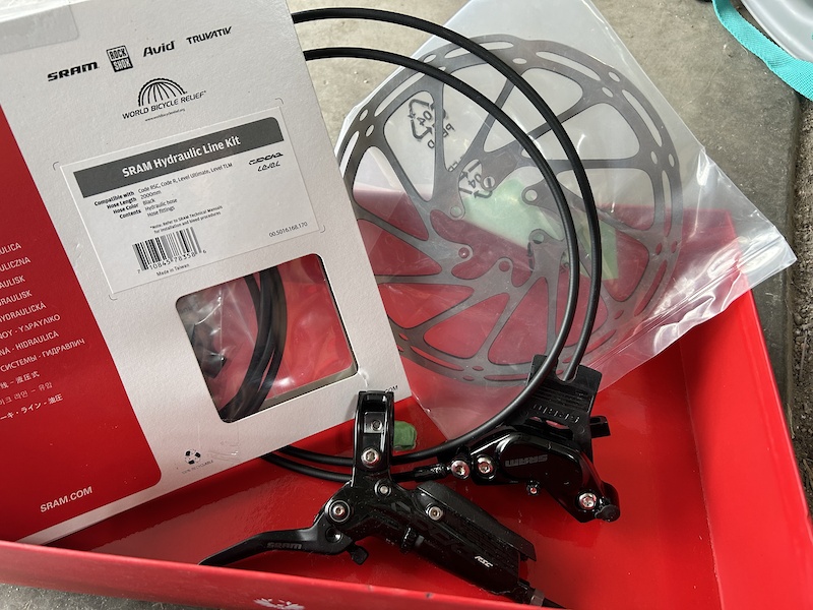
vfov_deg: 53.1
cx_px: 406
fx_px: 611
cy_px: 305
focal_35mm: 26
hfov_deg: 67.3
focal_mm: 5.7
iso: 125
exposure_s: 1/121
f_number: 1.5
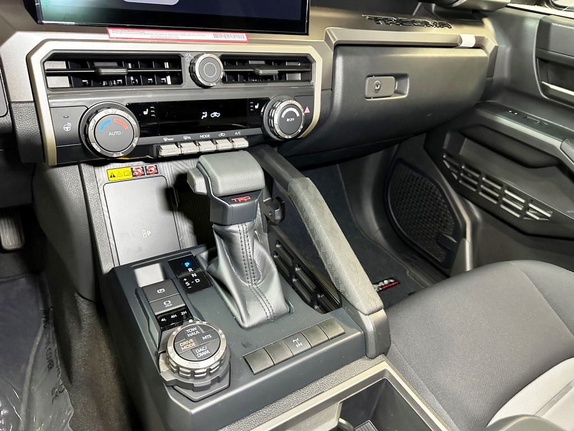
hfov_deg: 71.6
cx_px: 287
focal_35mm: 24
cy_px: 216
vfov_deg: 56.8
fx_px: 398
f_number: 1.78
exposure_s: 1/30
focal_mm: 6.86
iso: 800
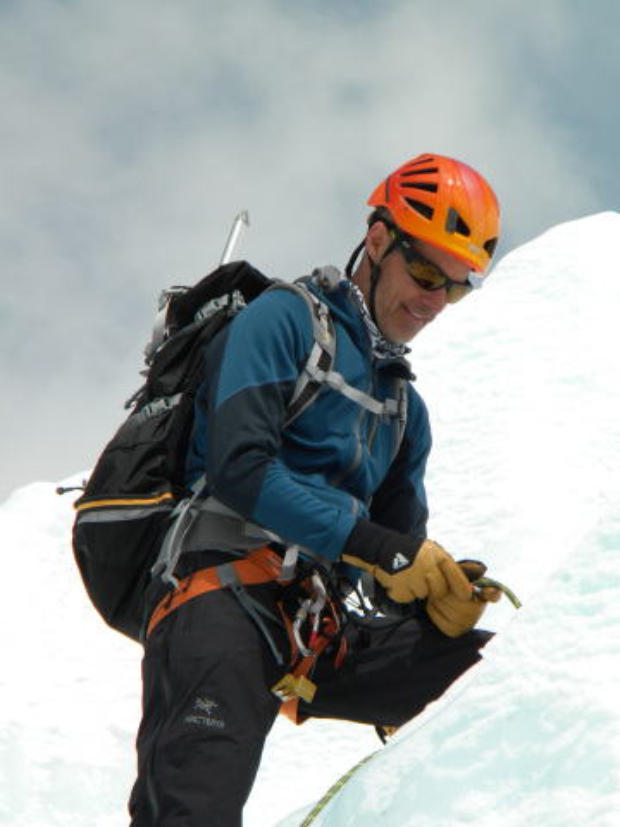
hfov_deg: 5.3
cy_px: 414
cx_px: 310
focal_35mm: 278
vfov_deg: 7.1
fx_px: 6639
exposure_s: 1/782
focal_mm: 50.4
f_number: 5.4
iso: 80
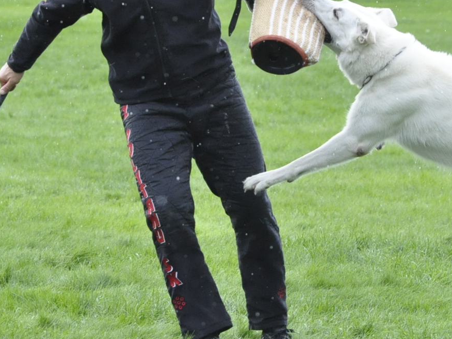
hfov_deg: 5.4
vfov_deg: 4.0
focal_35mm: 370
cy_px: 11
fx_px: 4834
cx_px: 245
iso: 2000
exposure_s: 1/1600
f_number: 5.6
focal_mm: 105
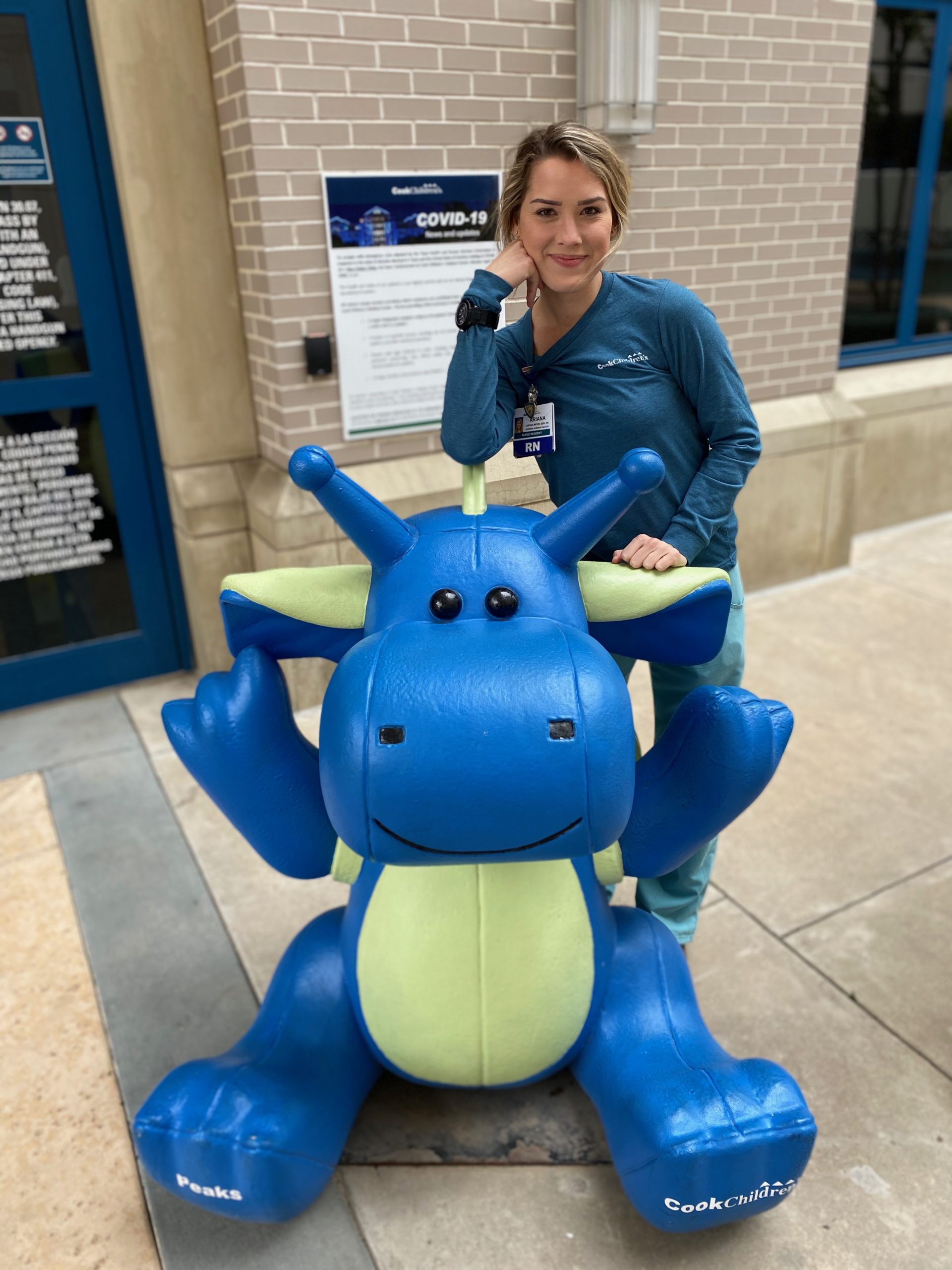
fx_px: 953
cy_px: 635
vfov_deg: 67.3
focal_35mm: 26
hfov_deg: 53.1
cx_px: 476
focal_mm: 4.25
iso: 50
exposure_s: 1/121
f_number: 1.8
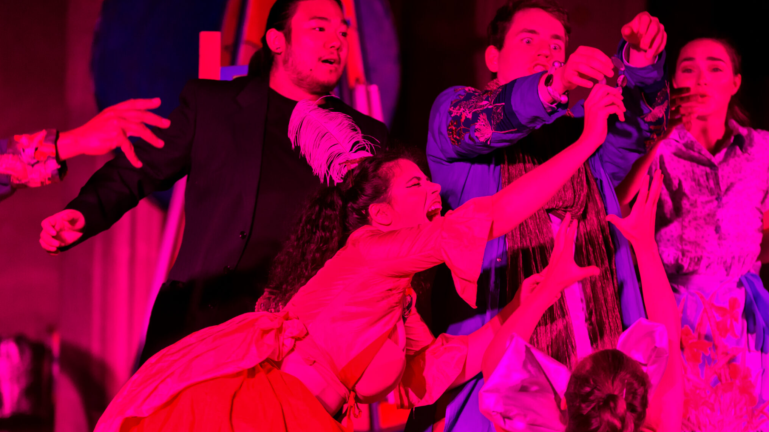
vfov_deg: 8.9
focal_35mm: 137
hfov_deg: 15.7
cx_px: 384
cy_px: 248
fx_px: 2793
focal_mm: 130
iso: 3200
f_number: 2.8
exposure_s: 1/90
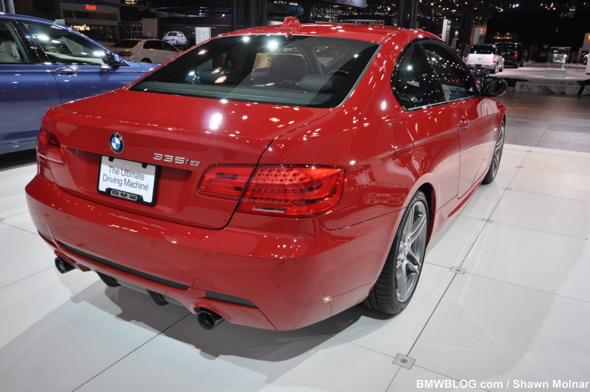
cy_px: 196
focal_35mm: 30
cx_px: 295
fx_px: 491
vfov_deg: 43.5
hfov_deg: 62.0
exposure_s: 1/125
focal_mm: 20
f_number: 5.6
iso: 400
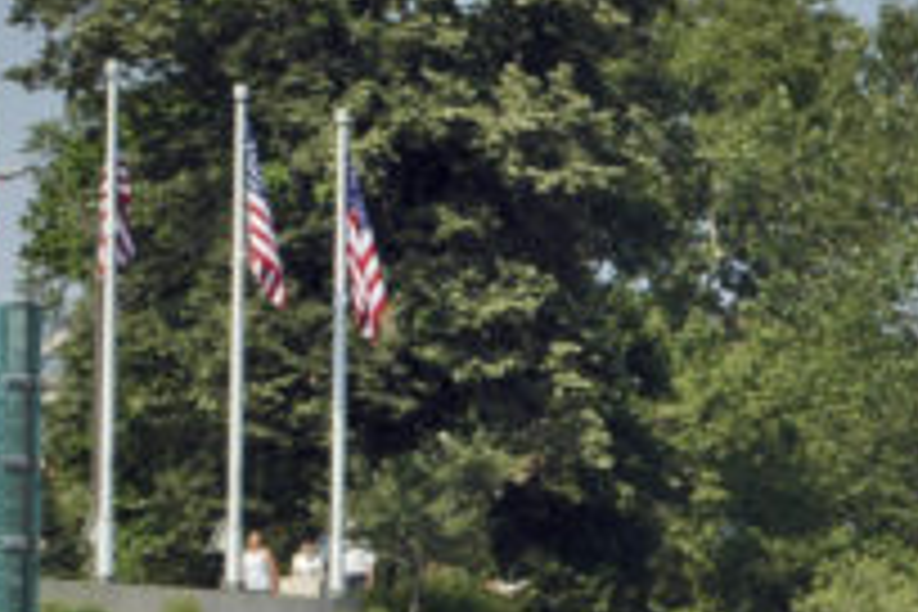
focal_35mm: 180
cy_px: 740
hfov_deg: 11.0
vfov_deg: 7.6
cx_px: 1408
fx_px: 4590
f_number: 20
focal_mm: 34
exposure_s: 1/200
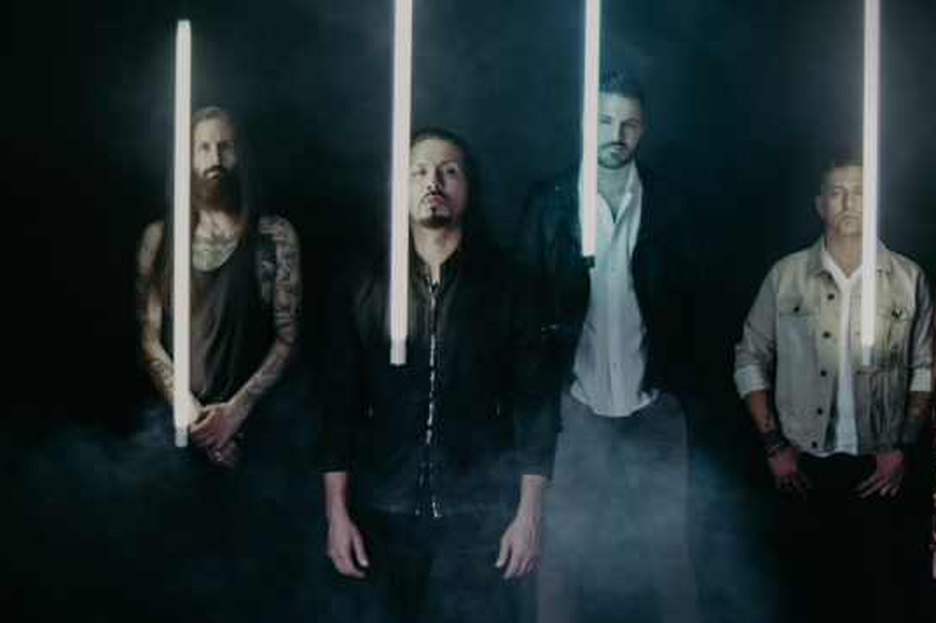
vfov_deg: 15.9
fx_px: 2235
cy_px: 400
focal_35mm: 86
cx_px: 639
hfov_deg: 23.5
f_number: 1.4
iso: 100
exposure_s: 1/160
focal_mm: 30
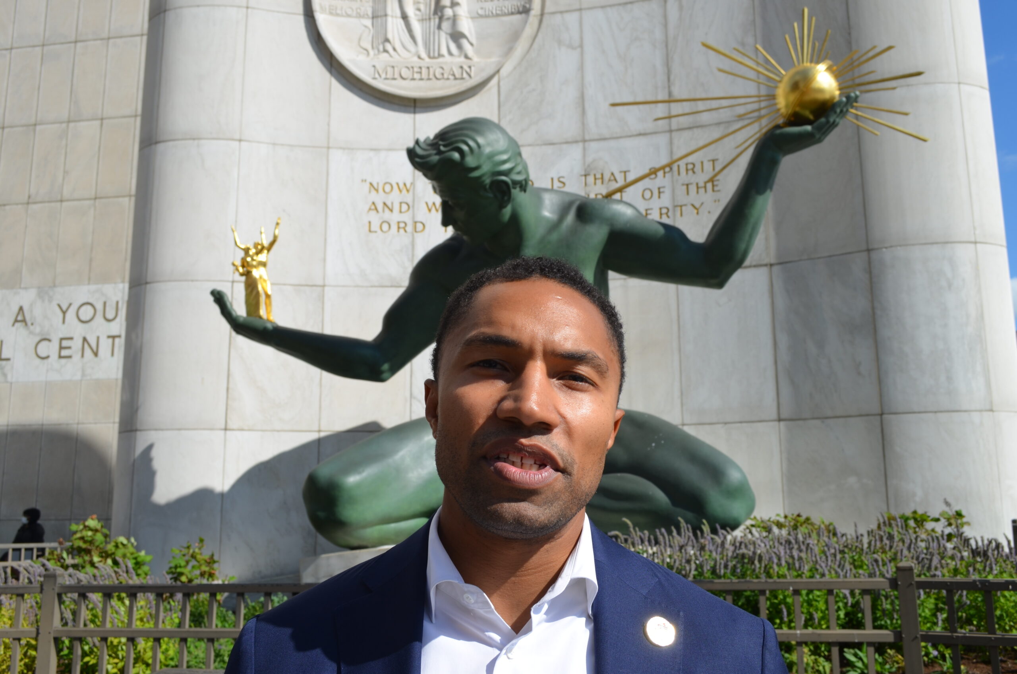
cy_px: 337
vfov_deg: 39.8
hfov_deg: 57.3
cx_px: 508
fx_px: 930
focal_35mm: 33
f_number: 9
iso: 100
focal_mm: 22
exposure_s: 1/320
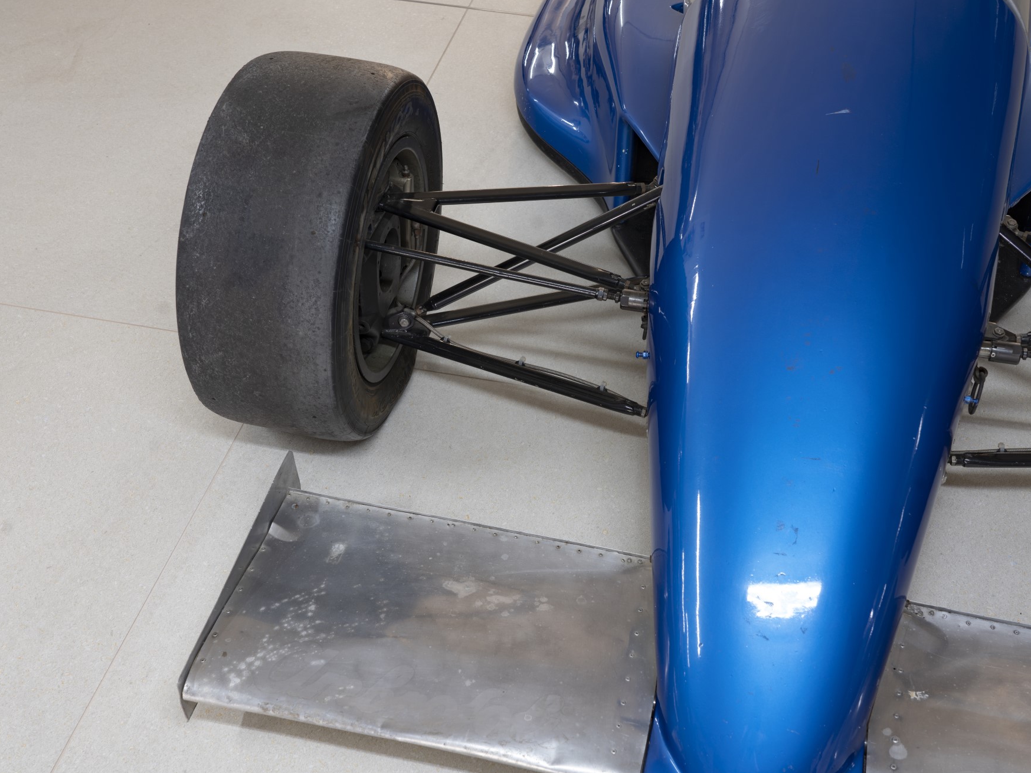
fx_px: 1310
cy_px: 392
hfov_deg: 42.9
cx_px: 540
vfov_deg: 32.9
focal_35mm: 44
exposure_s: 4
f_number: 8
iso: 50
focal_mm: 40
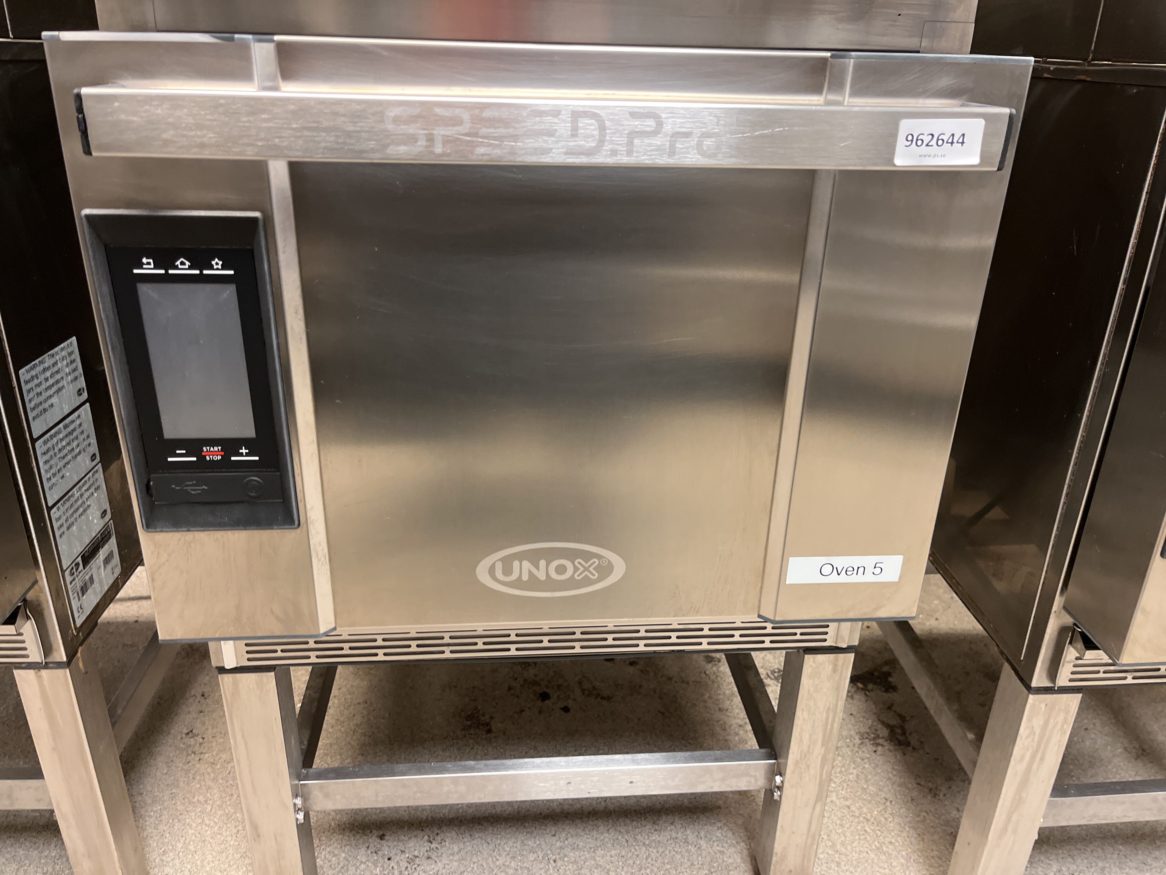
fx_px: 876
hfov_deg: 67.3
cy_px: 438
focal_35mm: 26
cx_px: 583
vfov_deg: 53.1
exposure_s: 1/50
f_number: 1.6
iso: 250
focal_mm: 5.1
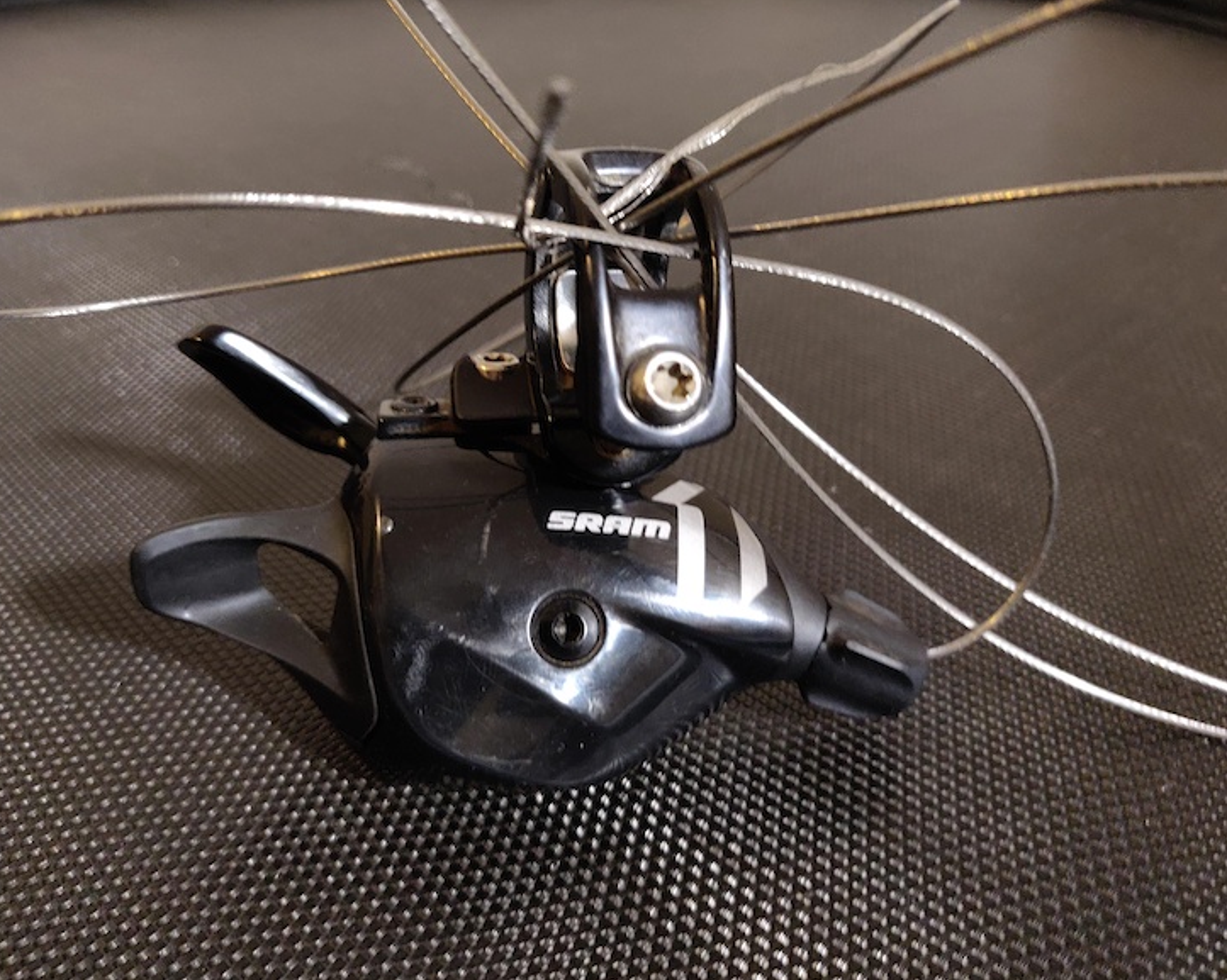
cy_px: 478
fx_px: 980
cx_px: 565
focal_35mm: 27
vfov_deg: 53.2
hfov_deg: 64.0
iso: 1000
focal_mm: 4.25
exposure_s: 1/17
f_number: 1.7
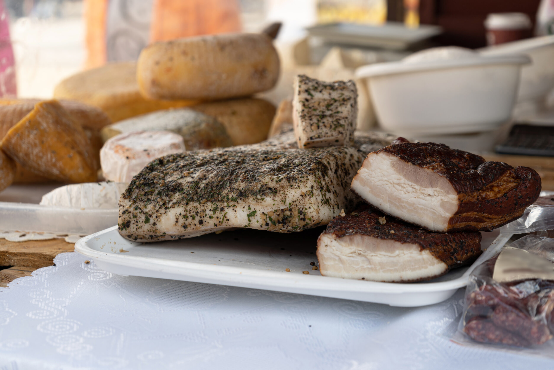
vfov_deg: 19.5
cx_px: 277
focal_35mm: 70
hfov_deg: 28.8
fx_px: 1077
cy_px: 185
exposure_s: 1/160
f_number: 5.6
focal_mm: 70
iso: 100
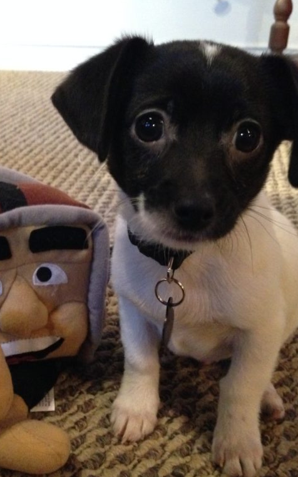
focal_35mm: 47
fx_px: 611
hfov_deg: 27.1
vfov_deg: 42.7
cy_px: 238
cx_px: 82
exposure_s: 1/15
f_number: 2.4
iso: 800
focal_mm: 4.12
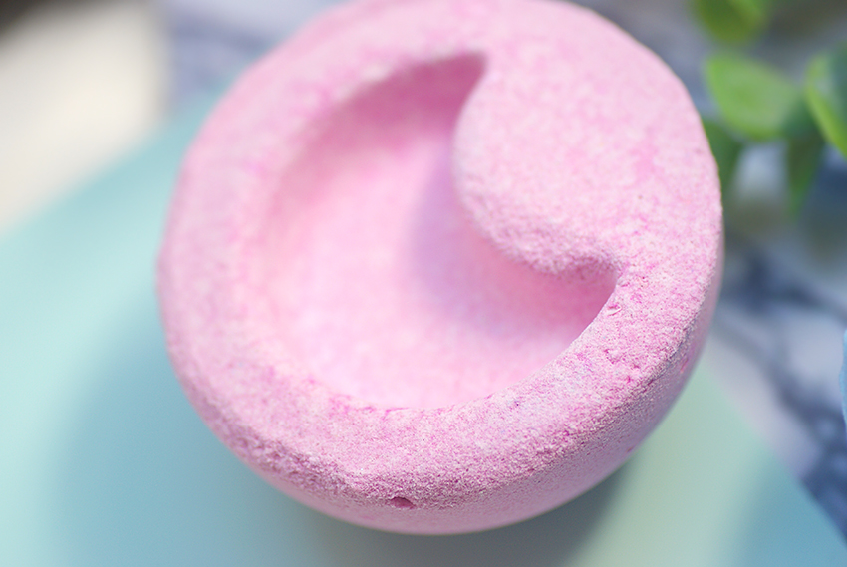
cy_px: 284
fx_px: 3180
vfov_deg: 10.2
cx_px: 424
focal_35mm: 135
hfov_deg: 15.2
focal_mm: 90
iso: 125
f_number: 2.8
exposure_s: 1/160
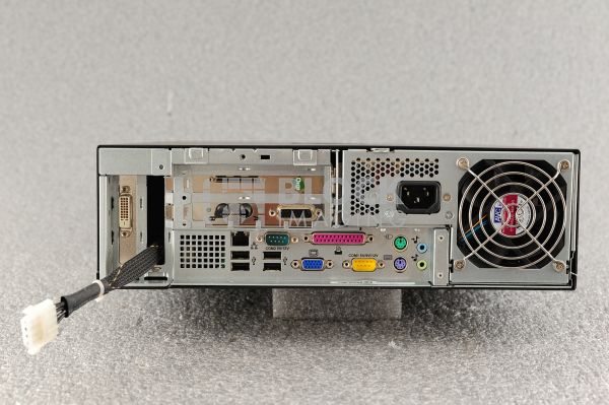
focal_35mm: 50
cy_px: 202
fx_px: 845
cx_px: 304
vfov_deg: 26.9
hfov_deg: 39.6
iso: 1600
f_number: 8
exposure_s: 1/125
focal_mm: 50
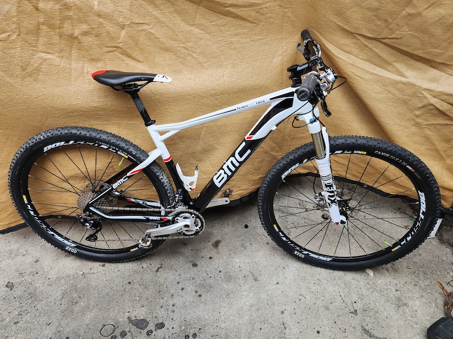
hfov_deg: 73.9
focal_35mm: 23
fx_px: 301
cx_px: 226
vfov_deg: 58.9
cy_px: 170
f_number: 1.8
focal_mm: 6.4
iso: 64
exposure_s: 1/180
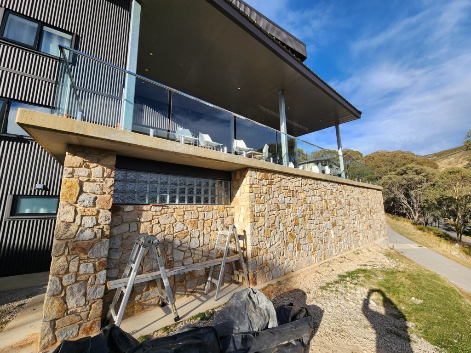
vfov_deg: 89.9
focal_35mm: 13
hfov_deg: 106.2
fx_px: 177
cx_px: 236
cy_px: 176
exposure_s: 1/1064
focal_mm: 2.2
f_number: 2.2
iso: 50
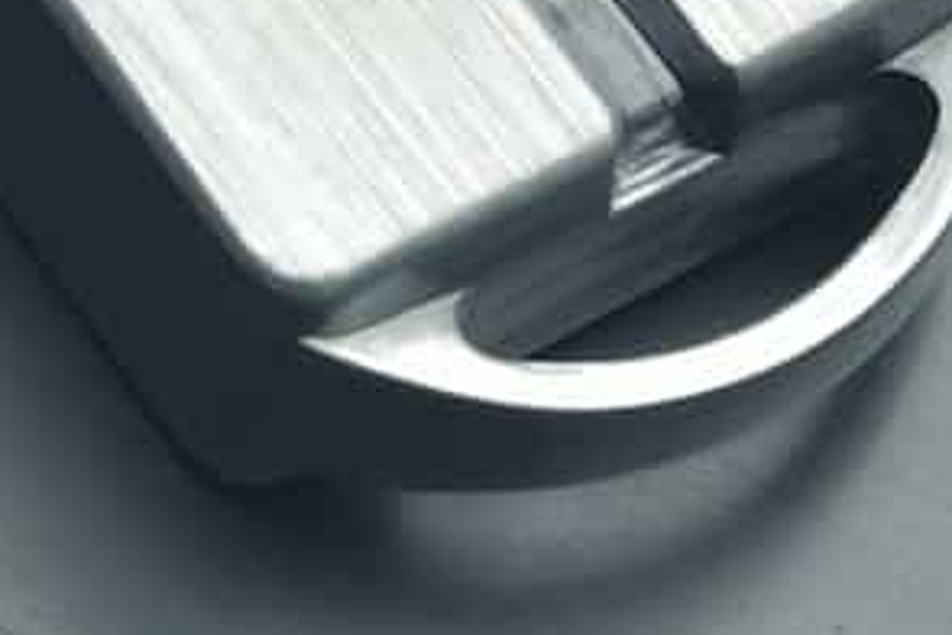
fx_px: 10365
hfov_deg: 5.1
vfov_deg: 3.5
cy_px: -978
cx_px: -1205
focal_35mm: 392
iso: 100
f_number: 11
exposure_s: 8
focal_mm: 60
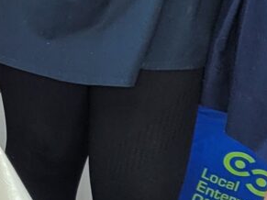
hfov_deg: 9.3
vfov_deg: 7.5
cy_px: -301
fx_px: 1411
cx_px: -448
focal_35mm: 183
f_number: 1.8
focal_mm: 5.4
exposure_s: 1/128
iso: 40
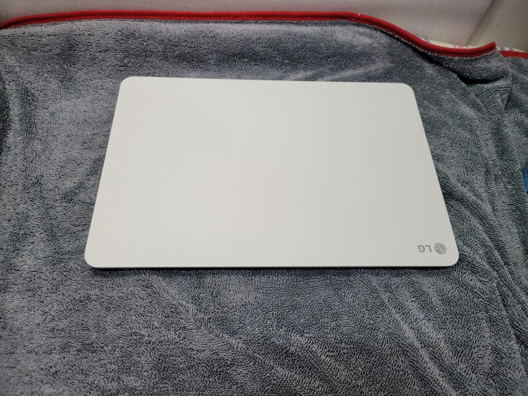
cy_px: 198
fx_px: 397
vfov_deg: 53.1
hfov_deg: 67.3
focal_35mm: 26
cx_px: 264
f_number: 1.8
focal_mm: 5
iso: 250
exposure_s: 1/120
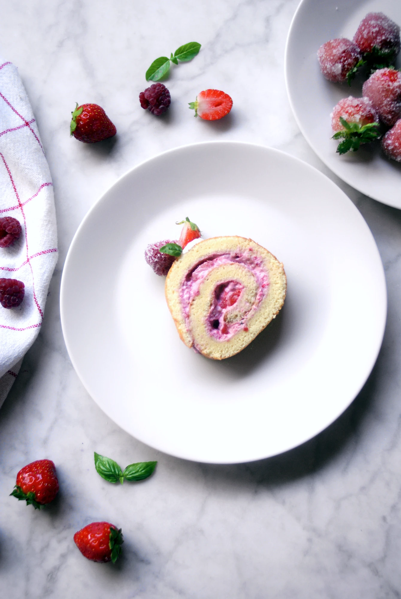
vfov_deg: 46.3
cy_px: 300
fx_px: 700
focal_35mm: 42
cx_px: 200
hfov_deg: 32.0
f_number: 3.2
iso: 200
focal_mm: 28
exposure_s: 1/40
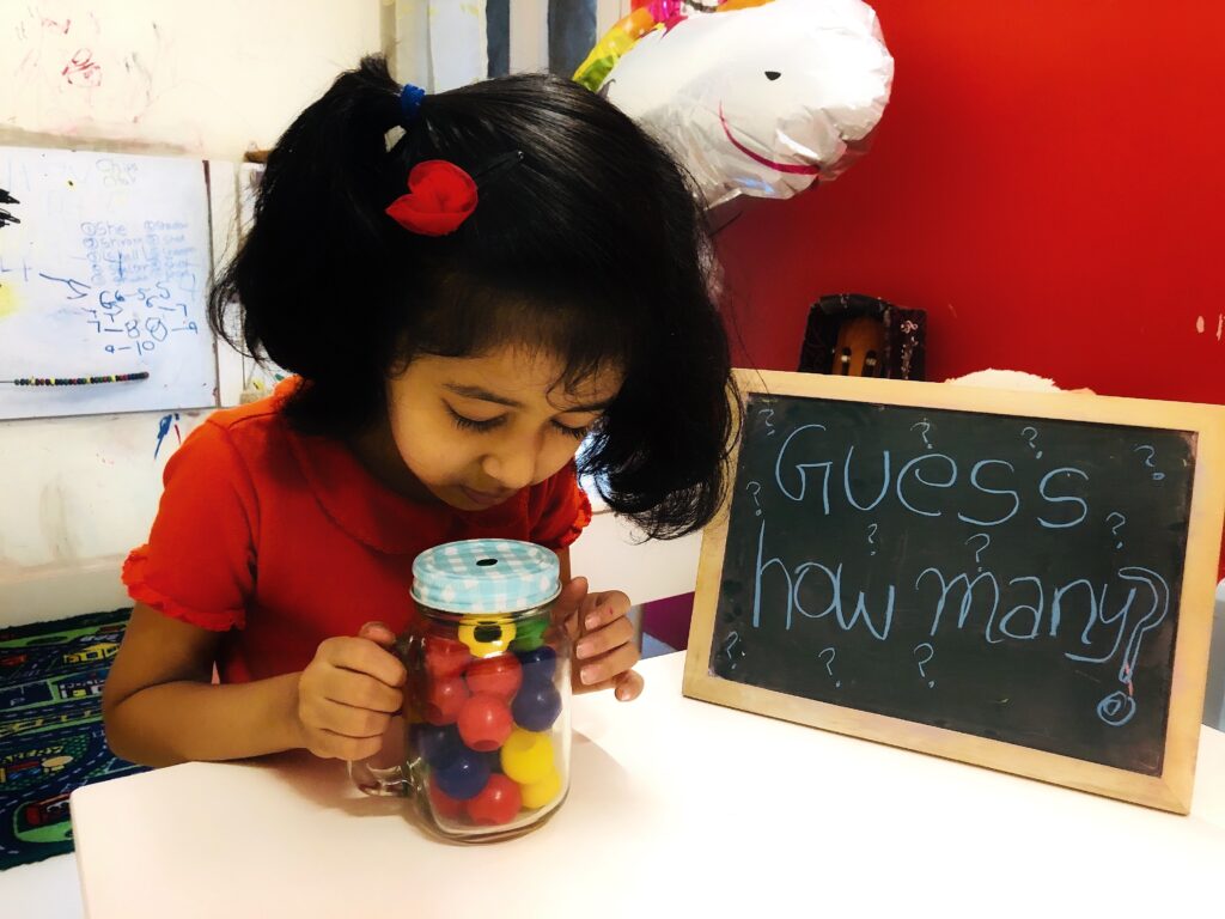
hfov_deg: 63.4
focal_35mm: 28
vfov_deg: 49.7
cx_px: 612
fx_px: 991
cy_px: 460
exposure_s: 1/17
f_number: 1.8
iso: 100
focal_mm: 3.99
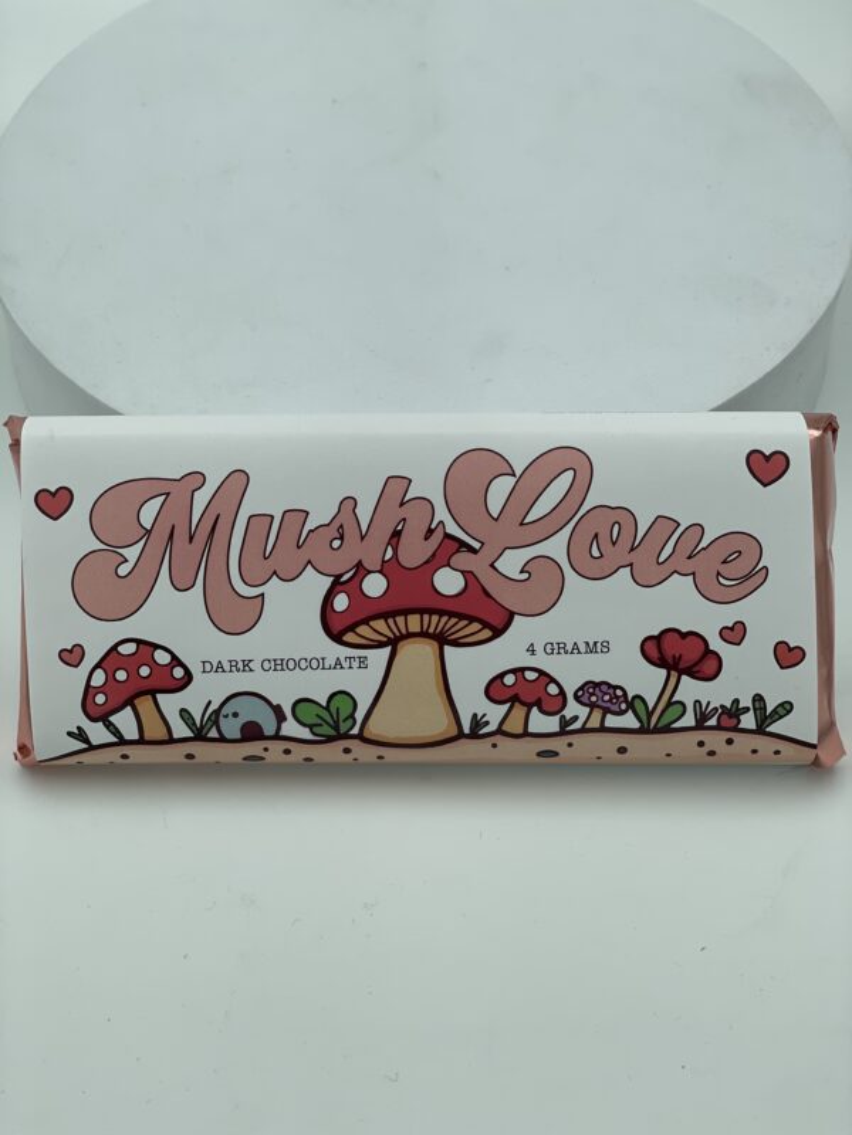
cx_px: 426
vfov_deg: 36.8
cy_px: 568
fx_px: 1706
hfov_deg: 28.0
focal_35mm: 52
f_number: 2
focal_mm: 6
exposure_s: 1/799
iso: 25
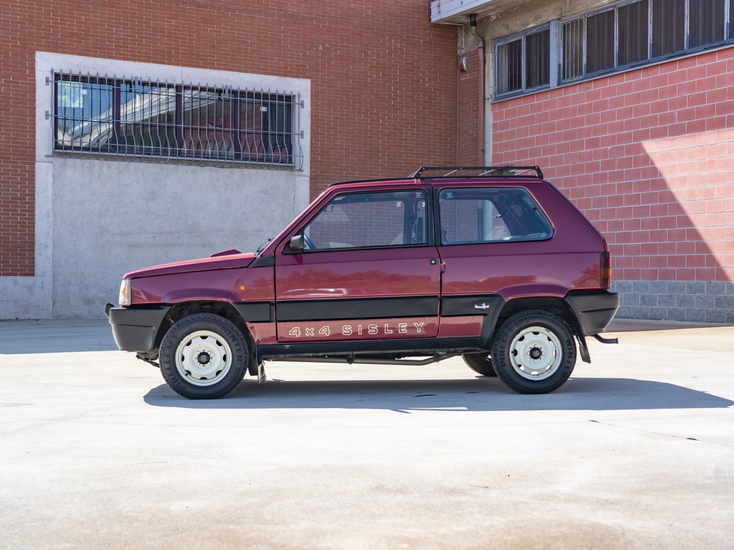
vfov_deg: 29.1
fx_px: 1060
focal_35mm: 50
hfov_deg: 38.2
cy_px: 275
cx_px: 374
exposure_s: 1/125
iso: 160
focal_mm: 46
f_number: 5.6
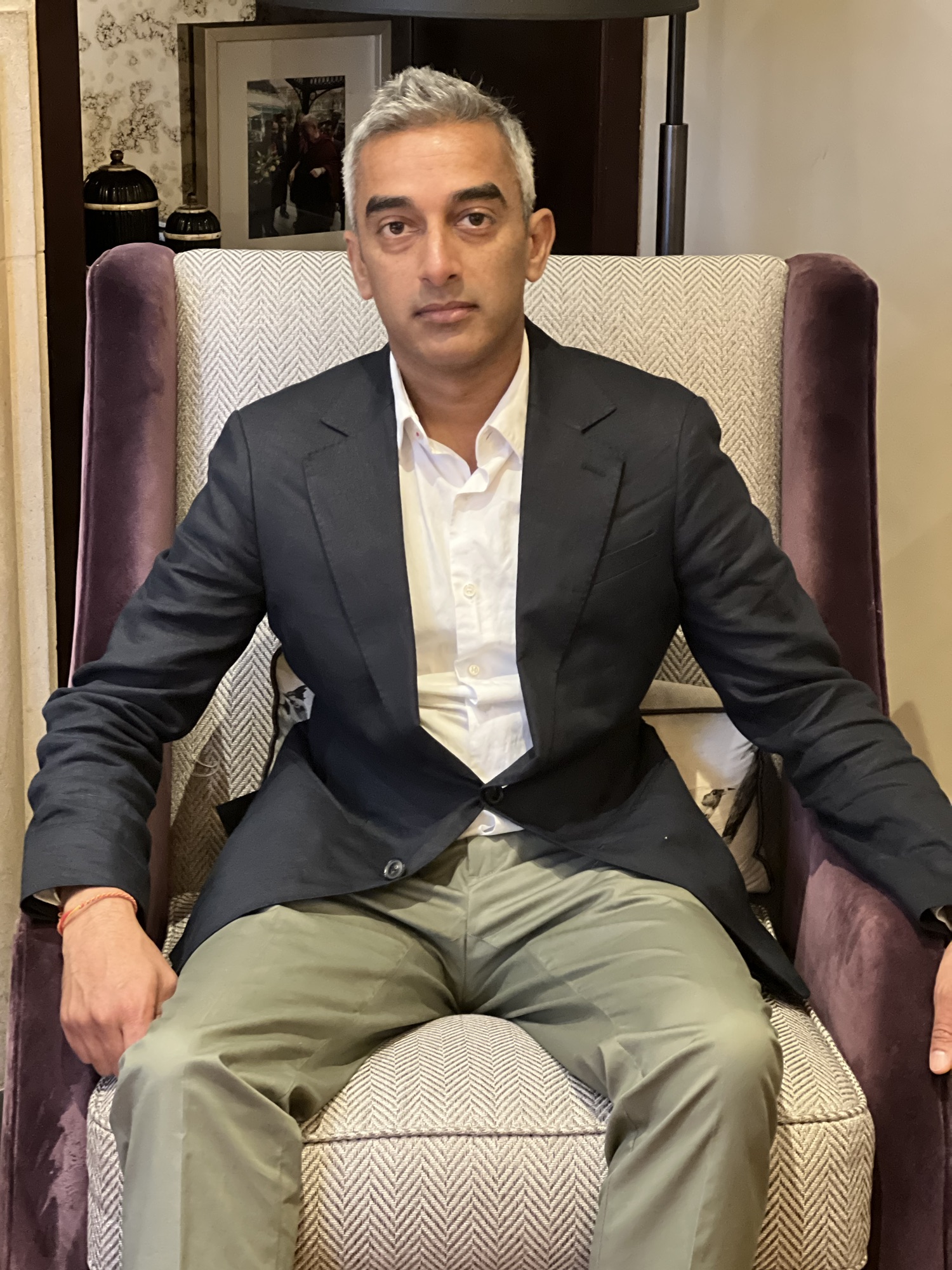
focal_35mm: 77
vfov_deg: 25.3
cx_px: 476
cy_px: 635
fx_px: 2824
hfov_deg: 19.1
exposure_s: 1/14
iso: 800
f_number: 2.8
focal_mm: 9
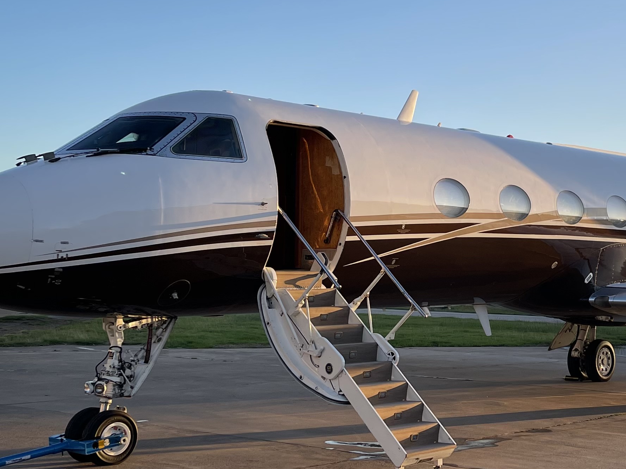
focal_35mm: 59
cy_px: 178
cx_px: 507
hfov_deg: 31.8
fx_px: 1067
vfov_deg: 24.8
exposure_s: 1/1353
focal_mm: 5.1
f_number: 1.6
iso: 32
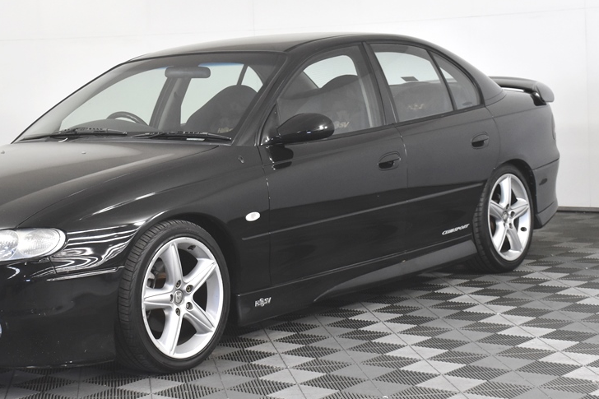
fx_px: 1264
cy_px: 207
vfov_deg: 17.9
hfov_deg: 26.4
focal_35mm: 76
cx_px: 182
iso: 1600
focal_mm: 36
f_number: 8
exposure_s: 1/250
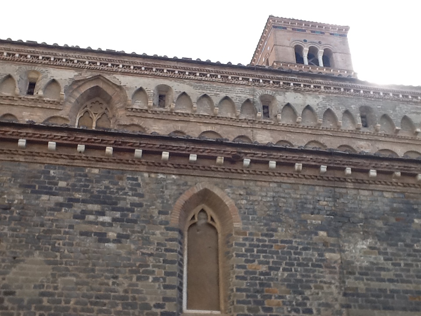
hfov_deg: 42.9
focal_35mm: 44
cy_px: 158
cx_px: 210
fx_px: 535
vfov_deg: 32.9
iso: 40
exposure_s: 1/469
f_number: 2.4
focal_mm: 2.03
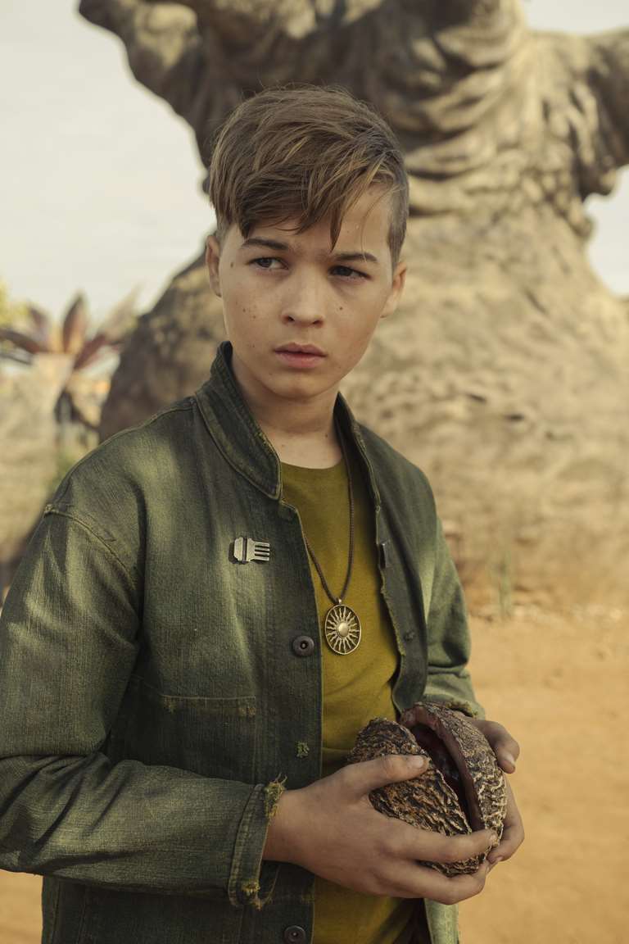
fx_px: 1153
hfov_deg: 30.5
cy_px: 472
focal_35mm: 44
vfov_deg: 44.5
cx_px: 314
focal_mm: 29.2
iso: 160
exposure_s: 1/1000
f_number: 3.2
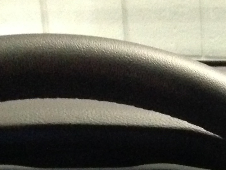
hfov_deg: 12.5
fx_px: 966
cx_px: 370
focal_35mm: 148
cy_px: 356
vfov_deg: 9.3
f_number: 2.4
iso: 640
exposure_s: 1/15
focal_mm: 4.12
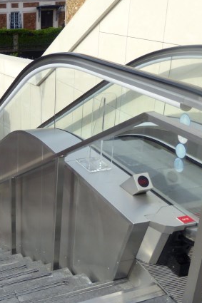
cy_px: 163
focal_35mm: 49
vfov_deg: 40.3
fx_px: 413
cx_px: -8
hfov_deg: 25.9
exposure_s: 1/800
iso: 100
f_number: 3.3
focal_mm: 4.3
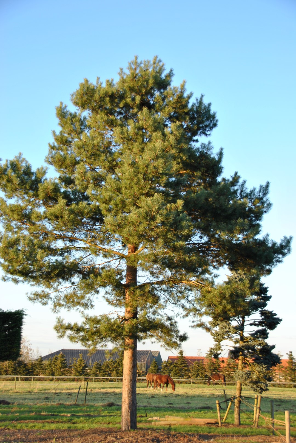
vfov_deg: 30.5
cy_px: 222
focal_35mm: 66
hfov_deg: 20.7
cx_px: 148
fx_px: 812
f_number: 5.6
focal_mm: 44
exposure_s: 1/125
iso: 140
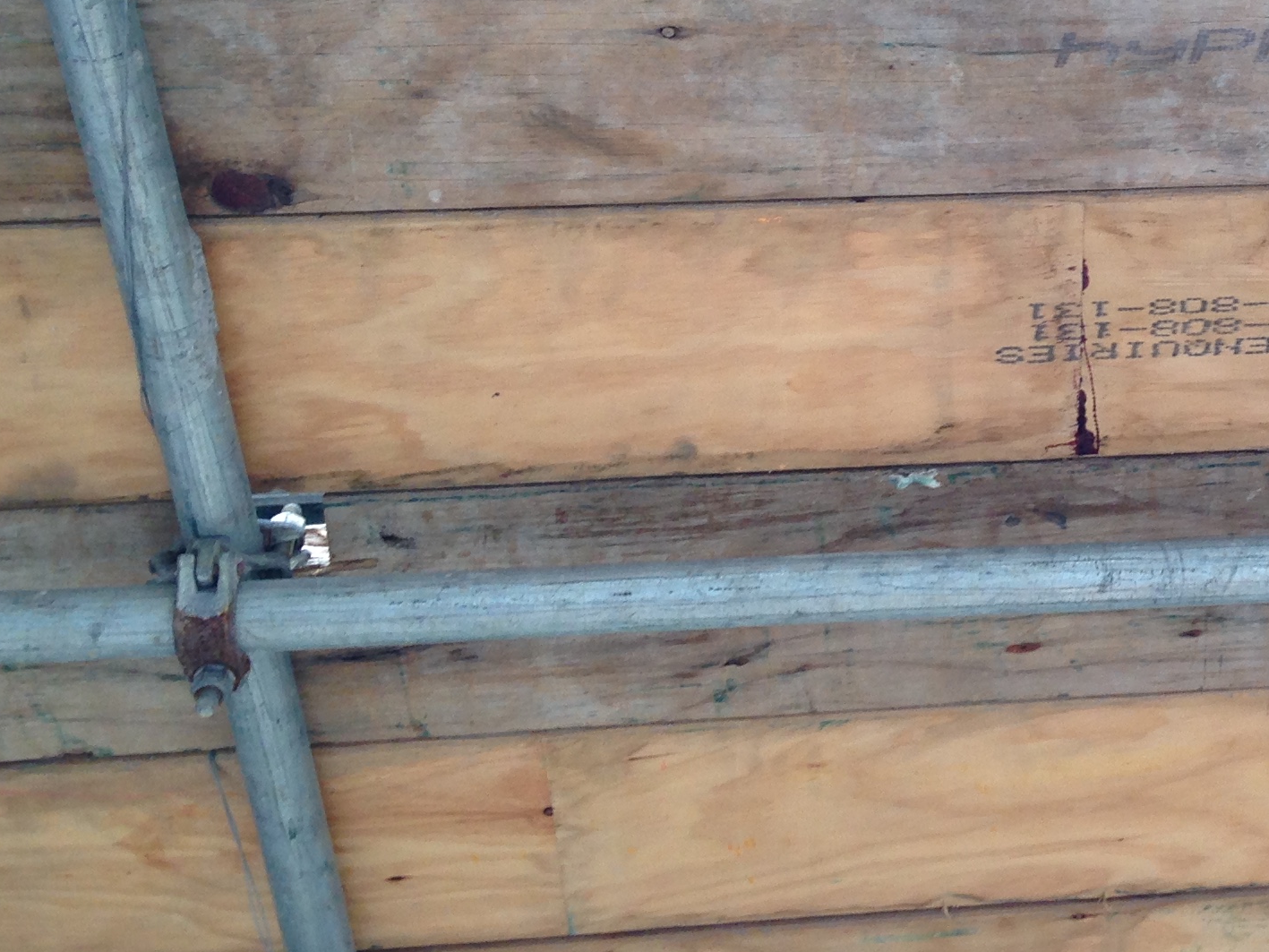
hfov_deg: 24.7
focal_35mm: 76
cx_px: 1215
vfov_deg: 19.3
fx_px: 2786
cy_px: 251
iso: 50
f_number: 2.4
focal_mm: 4.12
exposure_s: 1/60
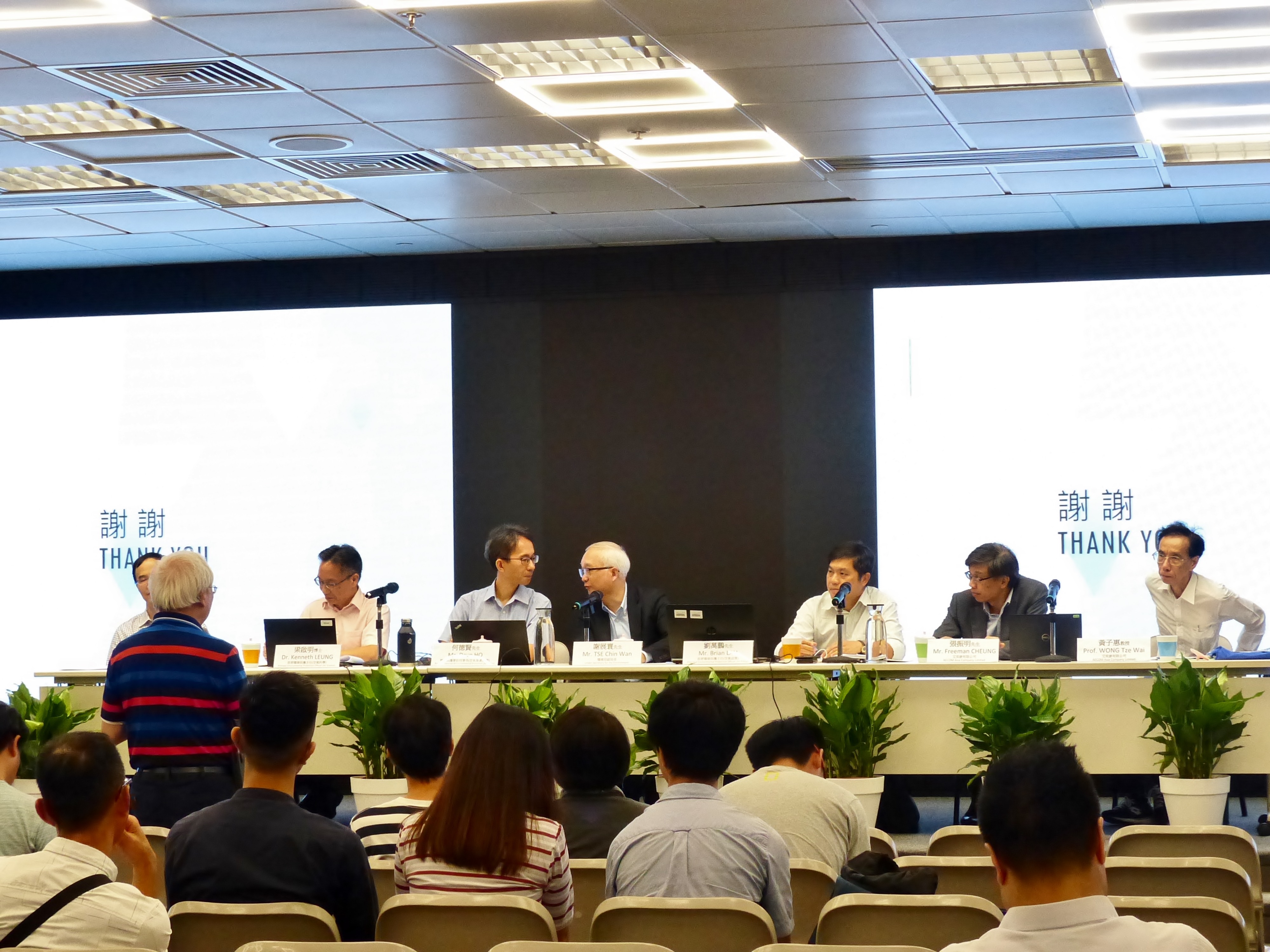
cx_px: 635
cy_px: 476
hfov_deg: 24.1
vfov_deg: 18.2
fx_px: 2971
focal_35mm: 81
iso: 800
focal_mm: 14.5
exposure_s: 1/200
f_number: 4
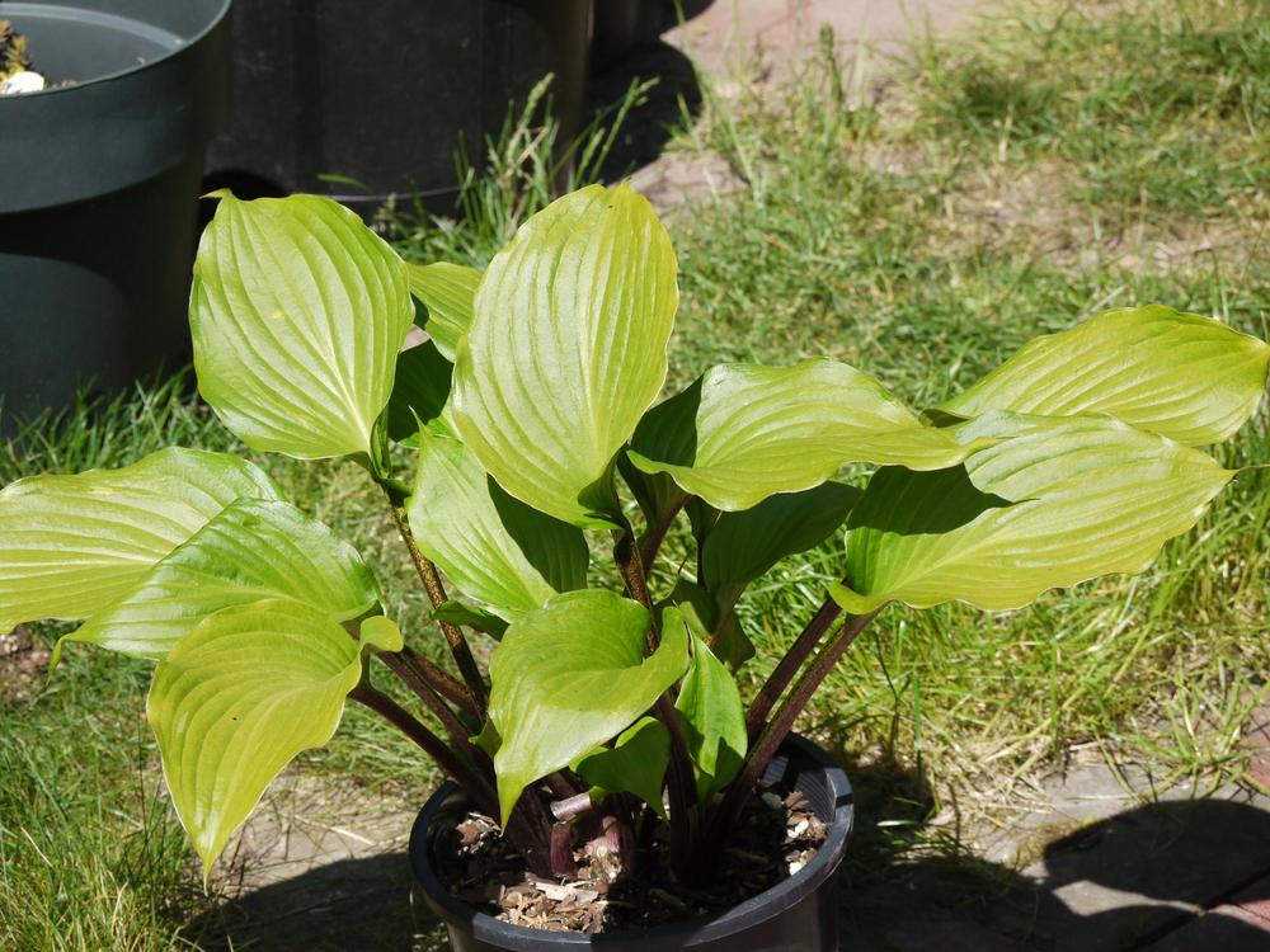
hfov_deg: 17.6
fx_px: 4109
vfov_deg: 13.2
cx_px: 635
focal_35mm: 112
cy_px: 476
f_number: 8
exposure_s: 1/1000
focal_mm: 56
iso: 400
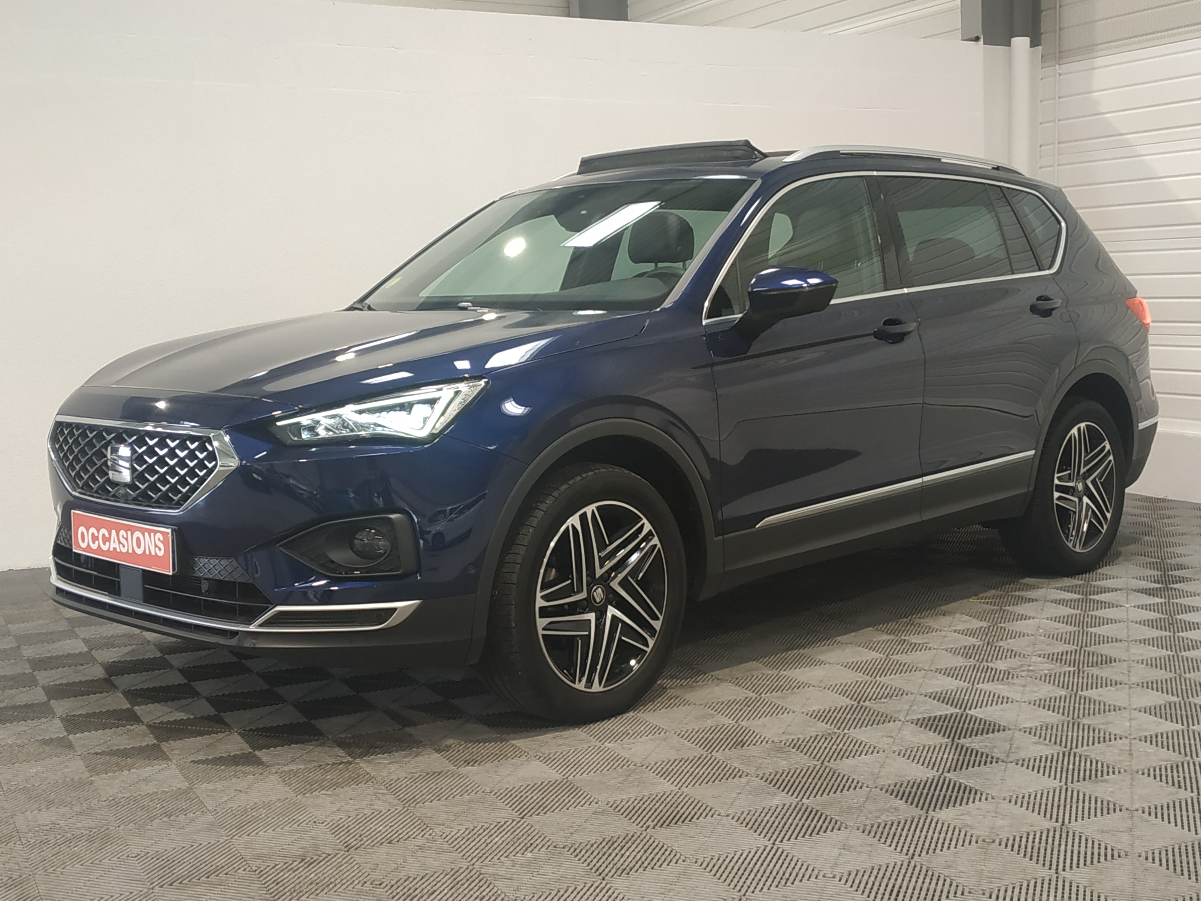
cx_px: 600
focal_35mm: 24
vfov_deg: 56.8
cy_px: 450
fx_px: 833
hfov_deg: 71.6
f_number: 1.9
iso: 250
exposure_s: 1/50
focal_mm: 3.94
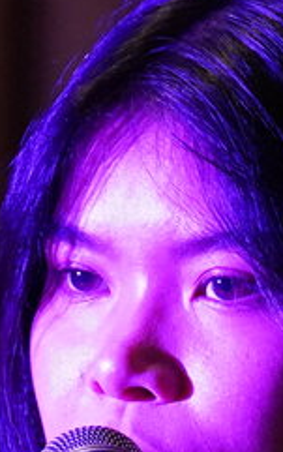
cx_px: 828
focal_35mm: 1001
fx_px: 12331
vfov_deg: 2.1
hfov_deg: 1.3
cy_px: 775
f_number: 3.5
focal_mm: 158
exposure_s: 1/160
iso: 5000
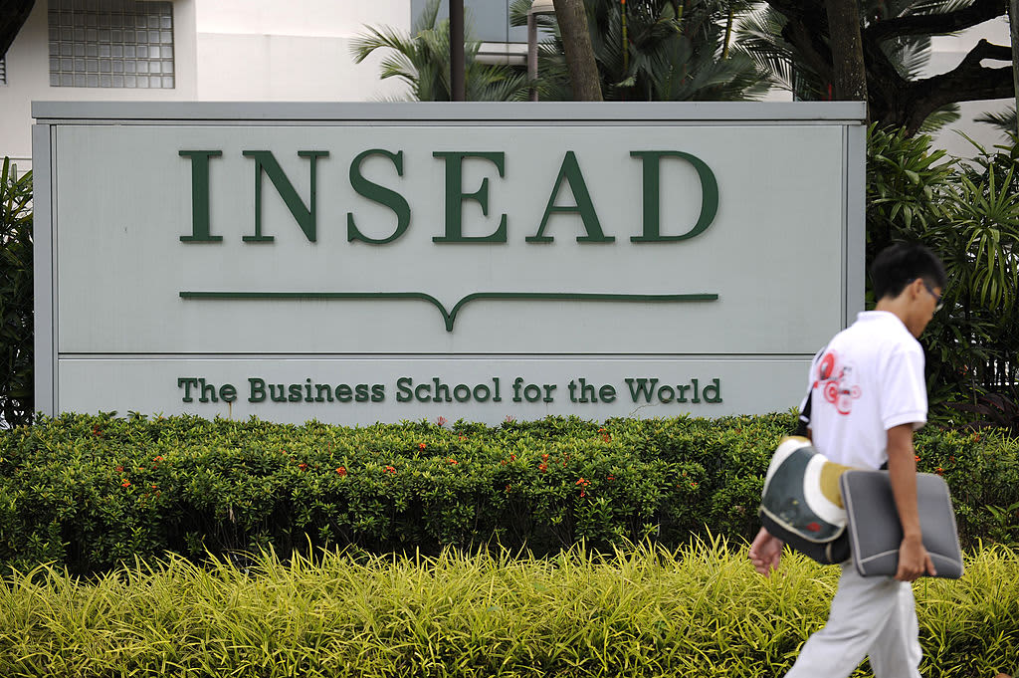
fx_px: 3677
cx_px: 510
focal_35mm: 130
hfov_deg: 15.8
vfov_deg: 10.5
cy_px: 339
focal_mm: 130
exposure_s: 1/320
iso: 200
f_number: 5.6
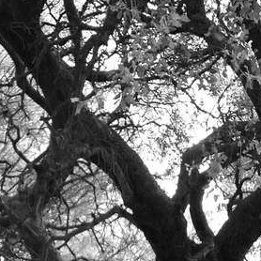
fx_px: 938
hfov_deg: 15.8
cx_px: 105
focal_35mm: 110
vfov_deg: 14.7
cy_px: 397
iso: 125
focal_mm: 5.8
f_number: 3.4
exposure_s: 1/80
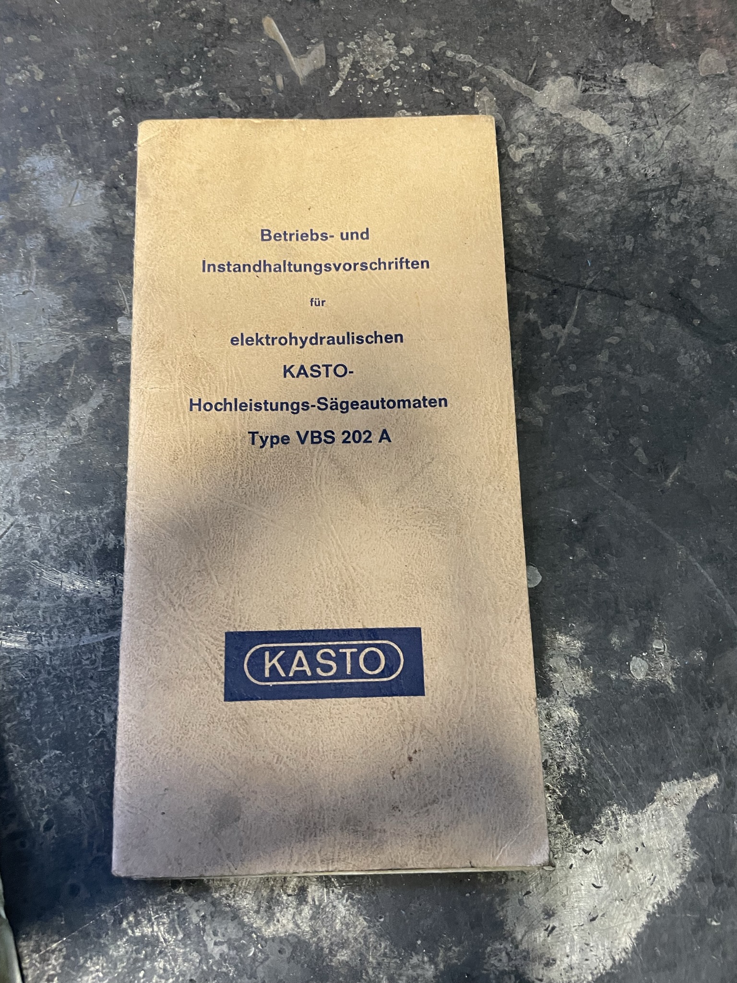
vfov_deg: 67.3
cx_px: 368
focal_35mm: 26
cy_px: 492
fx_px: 738
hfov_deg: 53.1
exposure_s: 1/50
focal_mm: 4.2
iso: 320
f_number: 1.6
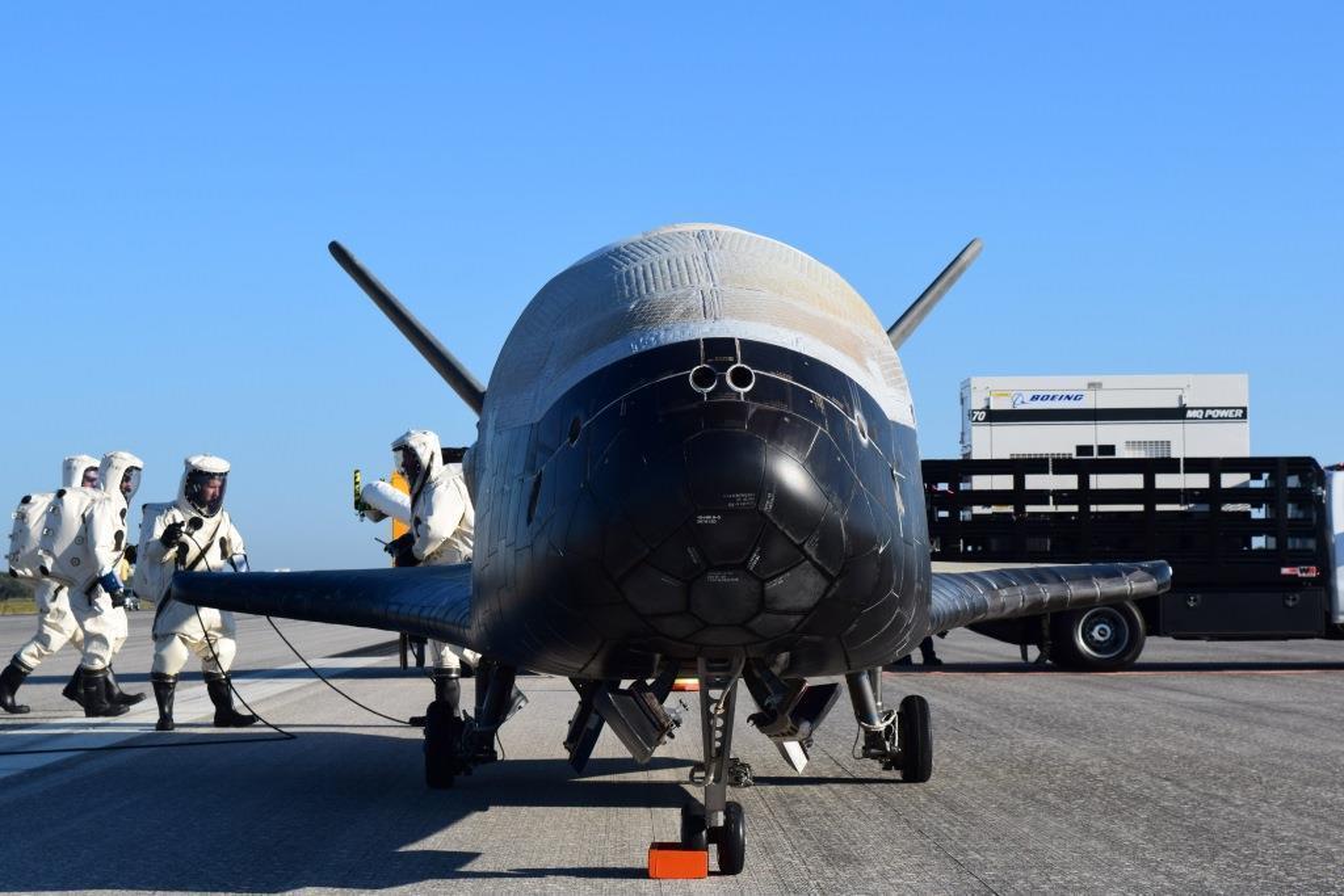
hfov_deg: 26.0
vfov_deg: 17.5
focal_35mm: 78
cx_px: 672
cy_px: 448
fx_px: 2912
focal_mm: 52
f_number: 11
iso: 320
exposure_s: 1/500
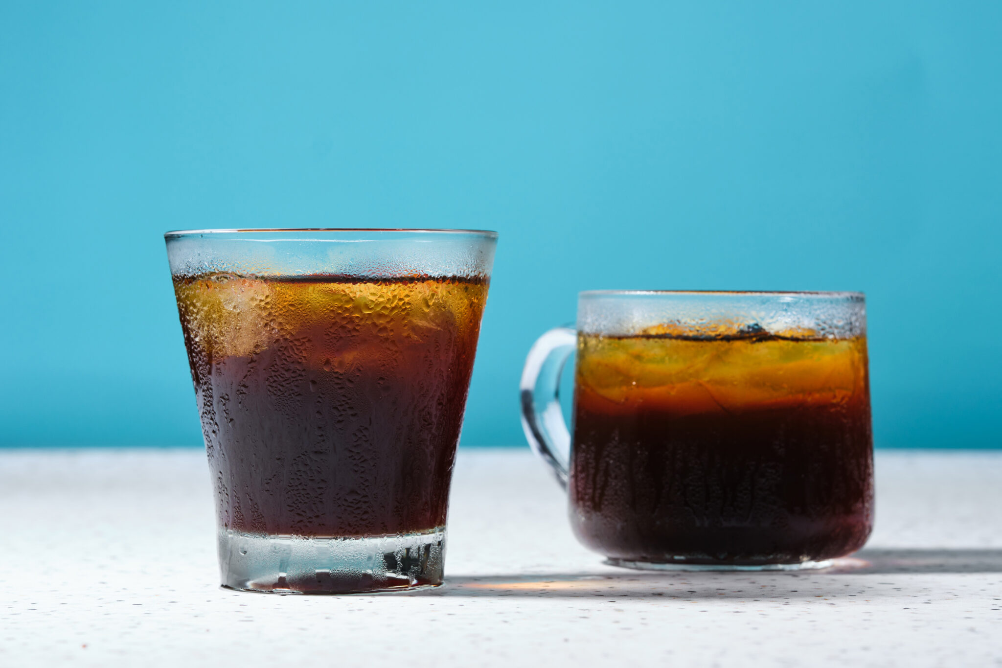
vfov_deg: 11.4
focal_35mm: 120
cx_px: 501
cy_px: 334
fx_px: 3339
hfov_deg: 17.1
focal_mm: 80
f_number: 8
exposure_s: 1/200
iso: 160
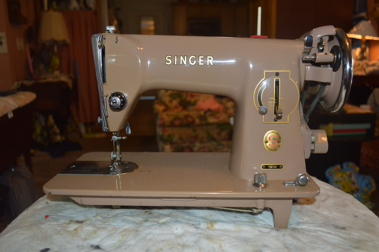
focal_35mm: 30
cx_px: 190
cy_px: 126
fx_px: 316
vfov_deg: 43.5
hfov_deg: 62.0
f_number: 3.8
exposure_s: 1/60
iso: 800
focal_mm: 20
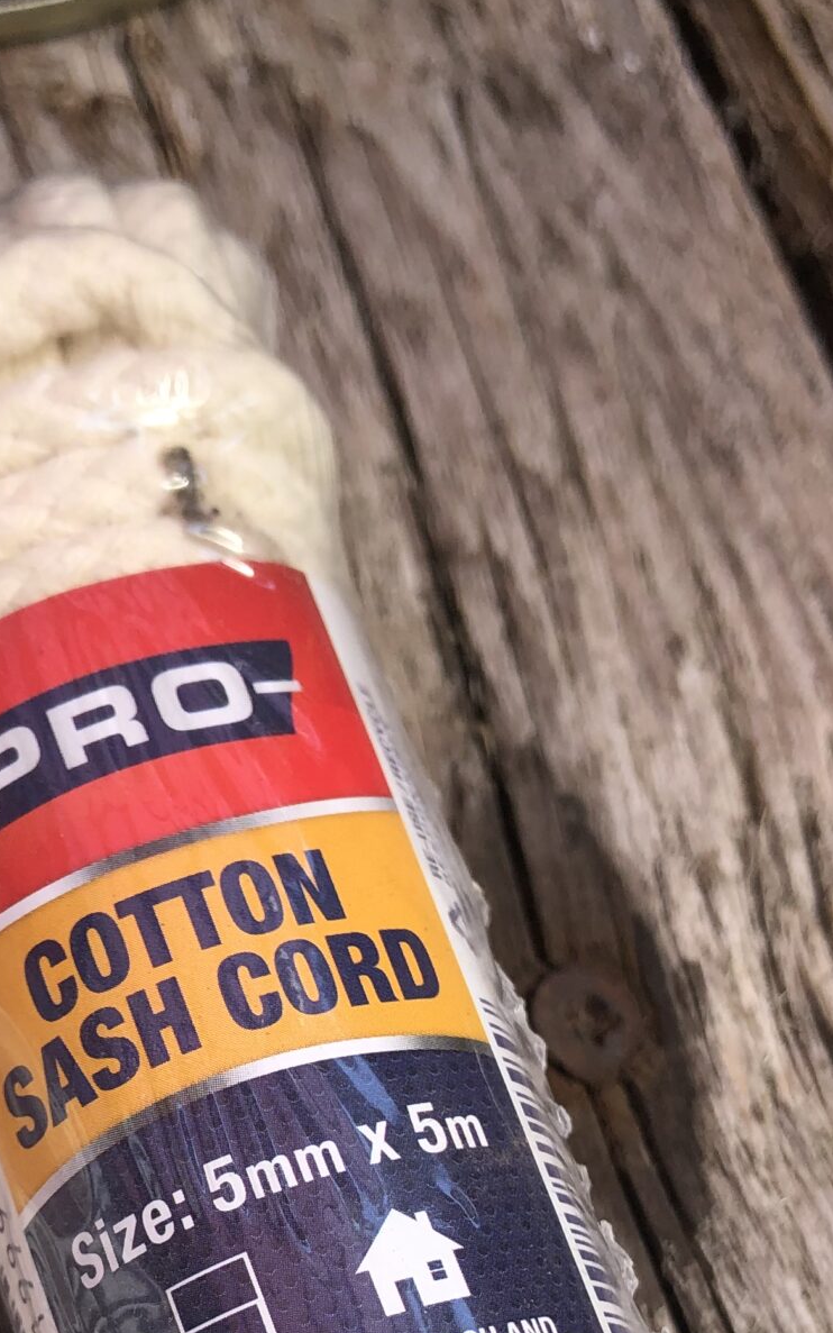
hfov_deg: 20.2
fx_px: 2324
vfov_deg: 30.0
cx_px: 244
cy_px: 1307
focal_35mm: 64
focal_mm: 3.99
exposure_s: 1/369
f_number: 1.8
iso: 20
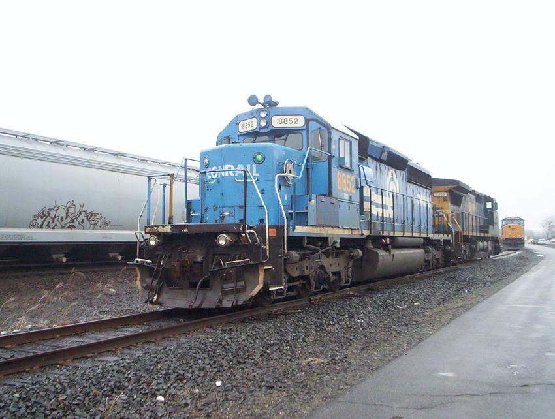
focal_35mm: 38
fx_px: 611
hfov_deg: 48.9
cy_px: 210
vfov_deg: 37.9
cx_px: 278
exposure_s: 1/50.6
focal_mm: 4.99
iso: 200
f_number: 4.5
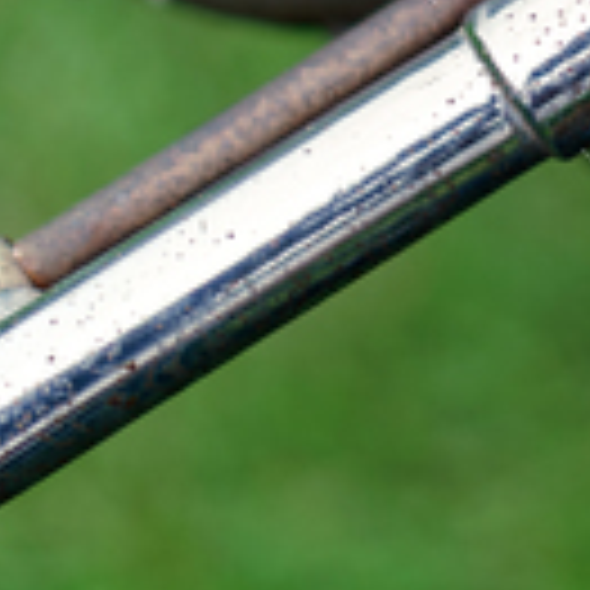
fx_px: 3702
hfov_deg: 8.9
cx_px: 802
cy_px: -74
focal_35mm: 192
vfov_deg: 9.0
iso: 100
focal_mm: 50
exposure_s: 1/800
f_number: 1.8
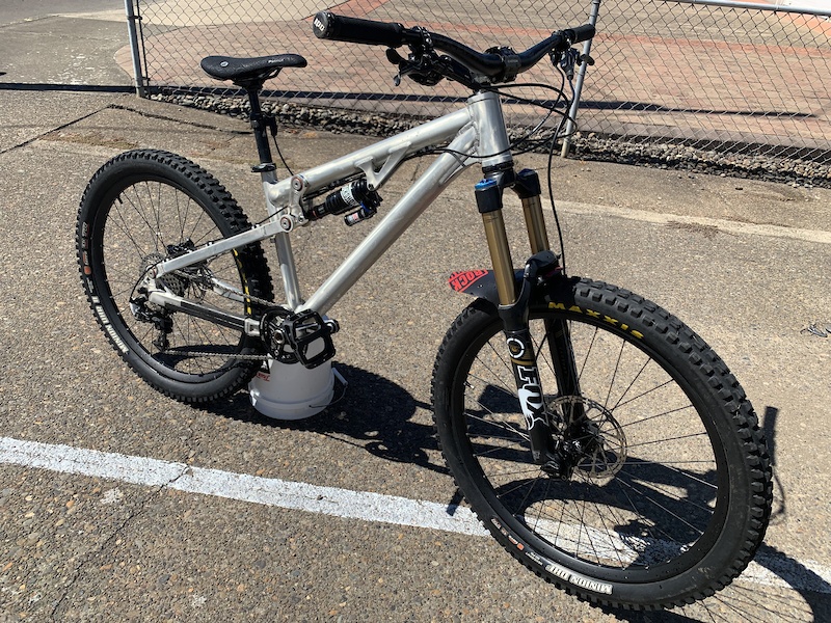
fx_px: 624
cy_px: 312
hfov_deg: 67.3
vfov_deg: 53.1
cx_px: 416
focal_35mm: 26
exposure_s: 1/1880
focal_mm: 4.25
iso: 25
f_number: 1.8
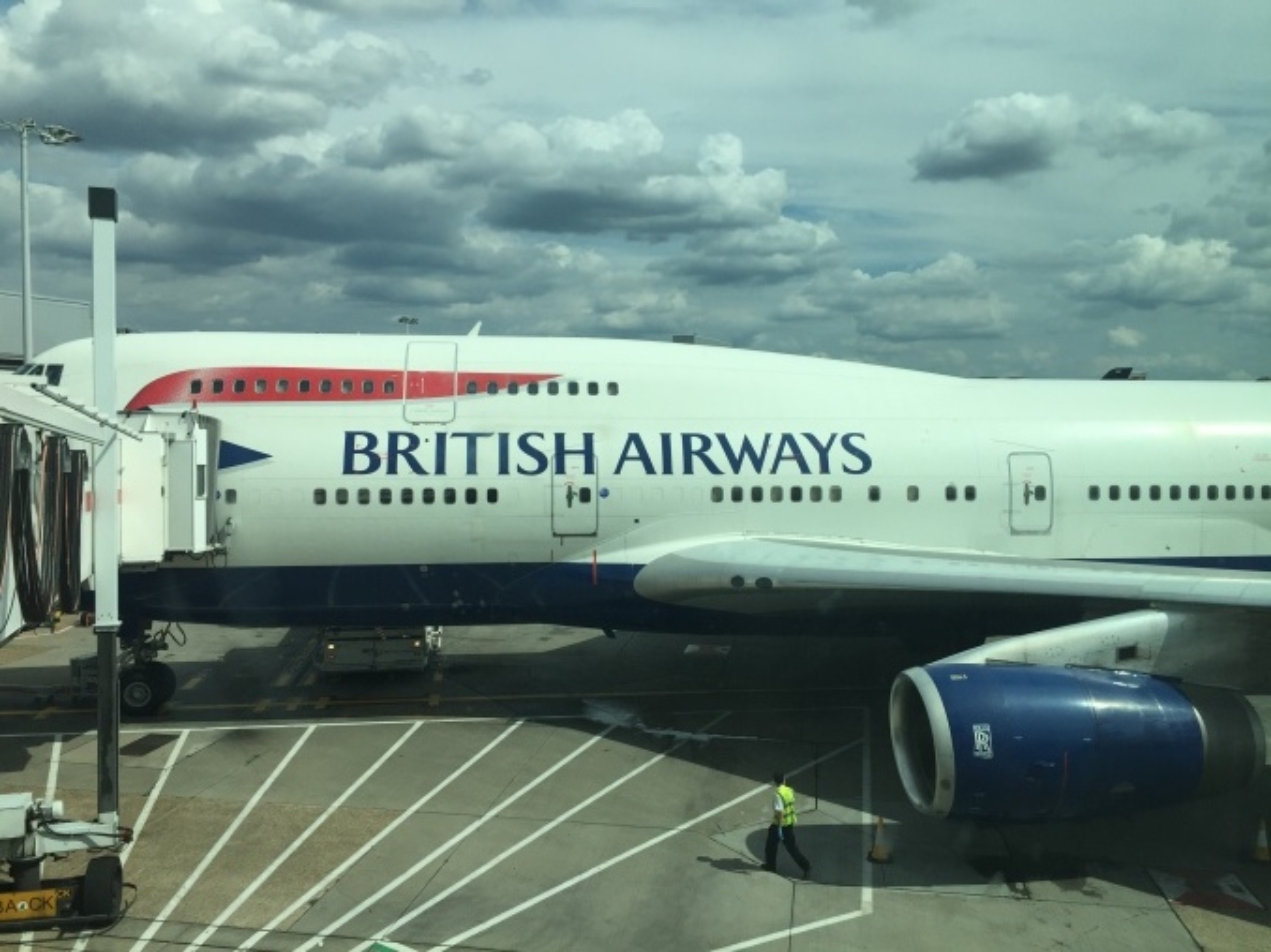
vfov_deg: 48.2
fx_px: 1064
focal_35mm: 29
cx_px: 636
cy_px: 476
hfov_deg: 61.7
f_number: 2.2
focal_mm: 4.15
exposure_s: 1/3300
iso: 32
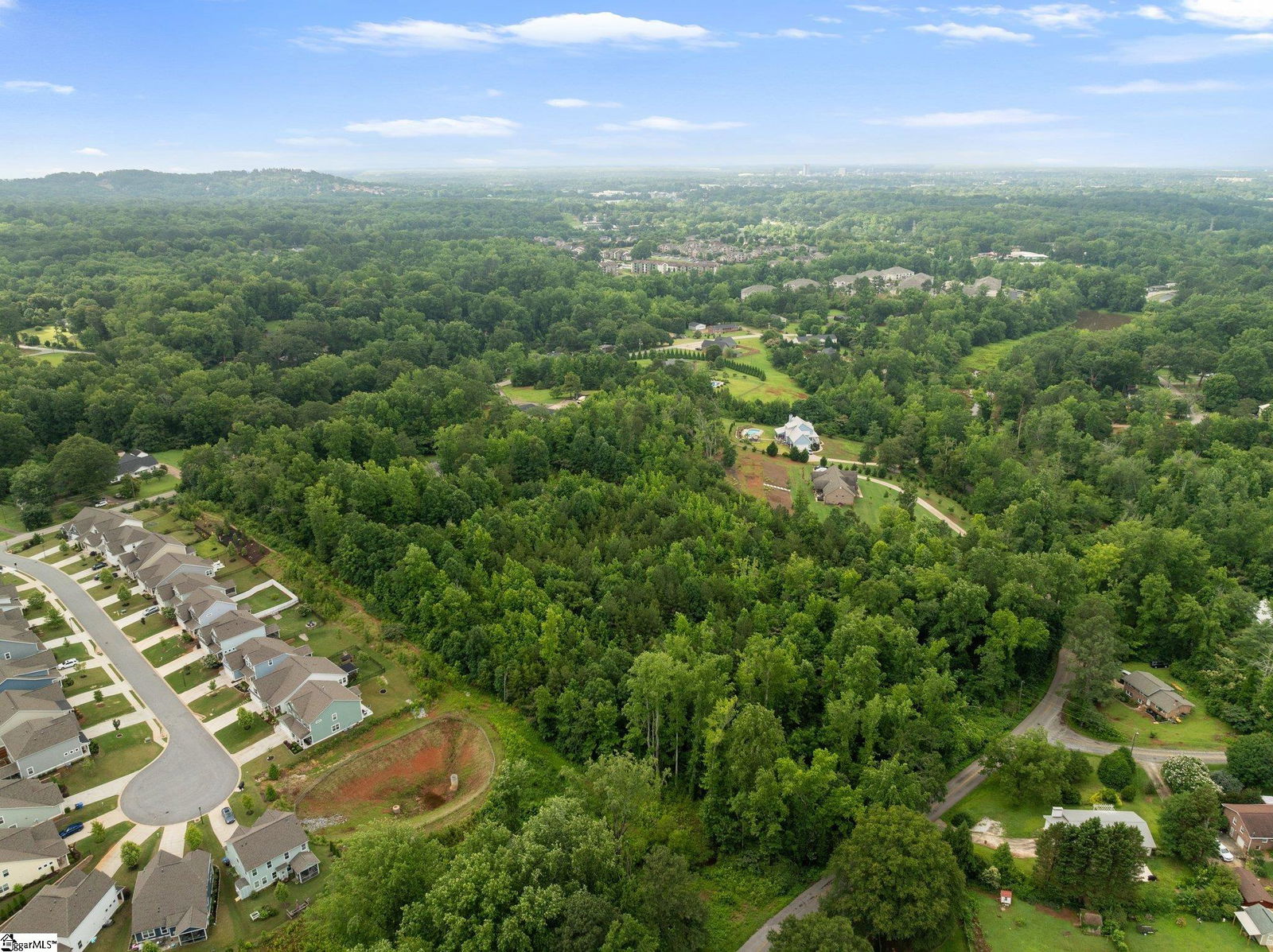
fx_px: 882
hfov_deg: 71.6
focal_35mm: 24
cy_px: 476
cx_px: 636
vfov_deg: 56.7
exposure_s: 1/50
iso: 100
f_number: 4.5
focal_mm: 12.29
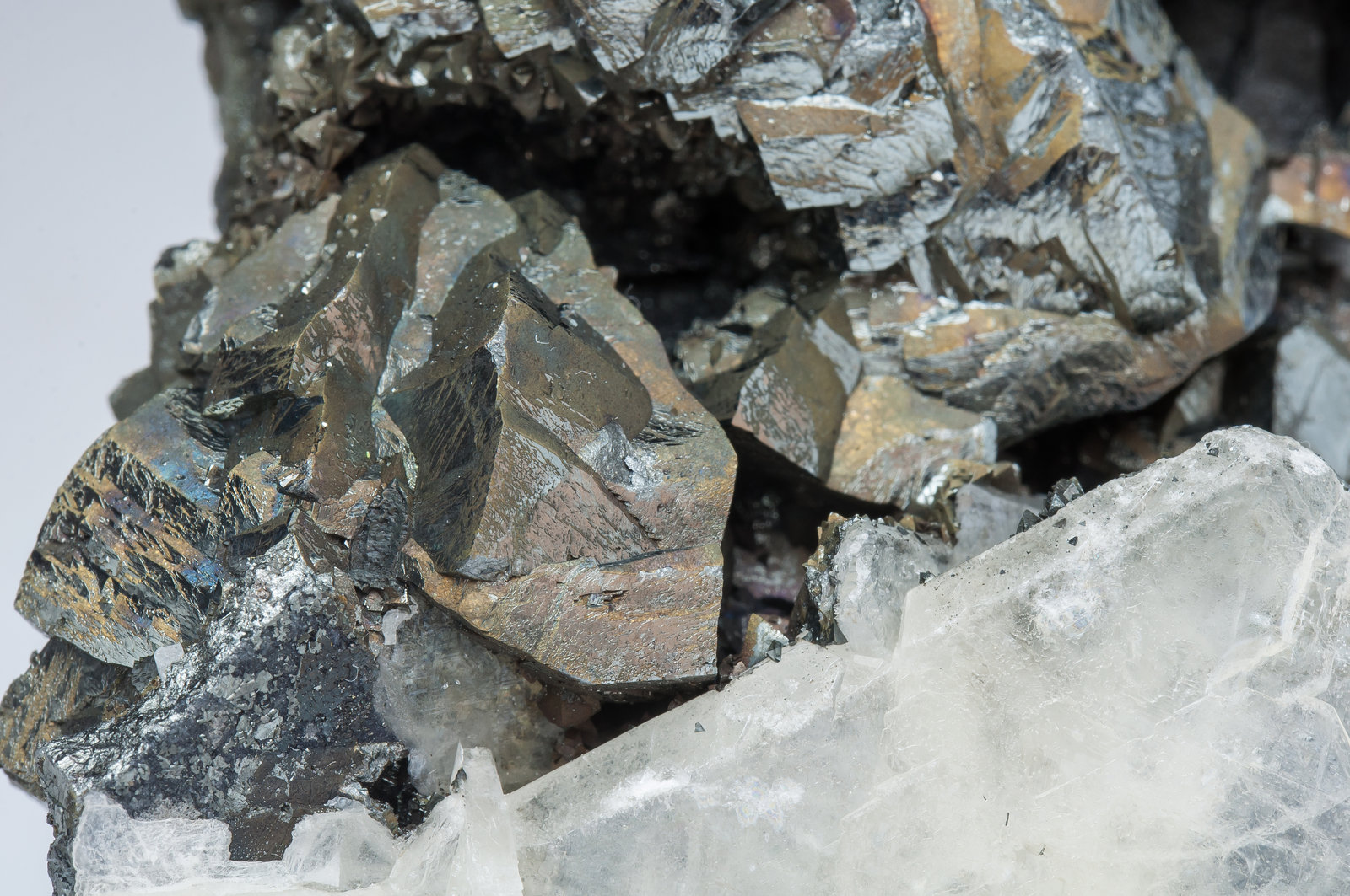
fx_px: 3371
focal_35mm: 90
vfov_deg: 15.2
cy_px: 448
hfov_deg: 22.6
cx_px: 675
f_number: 25
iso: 250
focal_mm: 60
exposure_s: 2.5
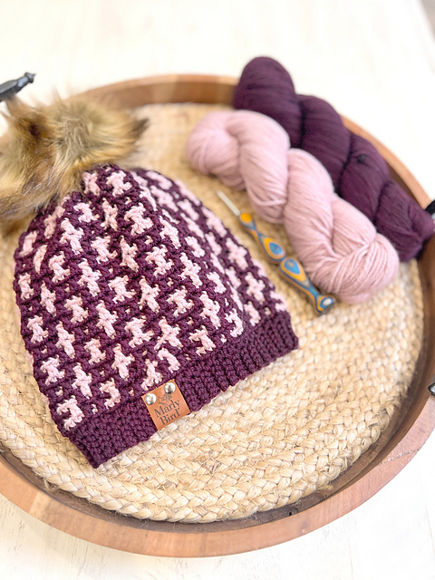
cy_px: 290
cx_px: 218
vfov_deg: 67.3
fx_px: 436
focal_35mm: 26
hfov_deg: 53.1
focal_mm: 5.7
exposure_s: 1/60
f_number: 1.5
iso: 125
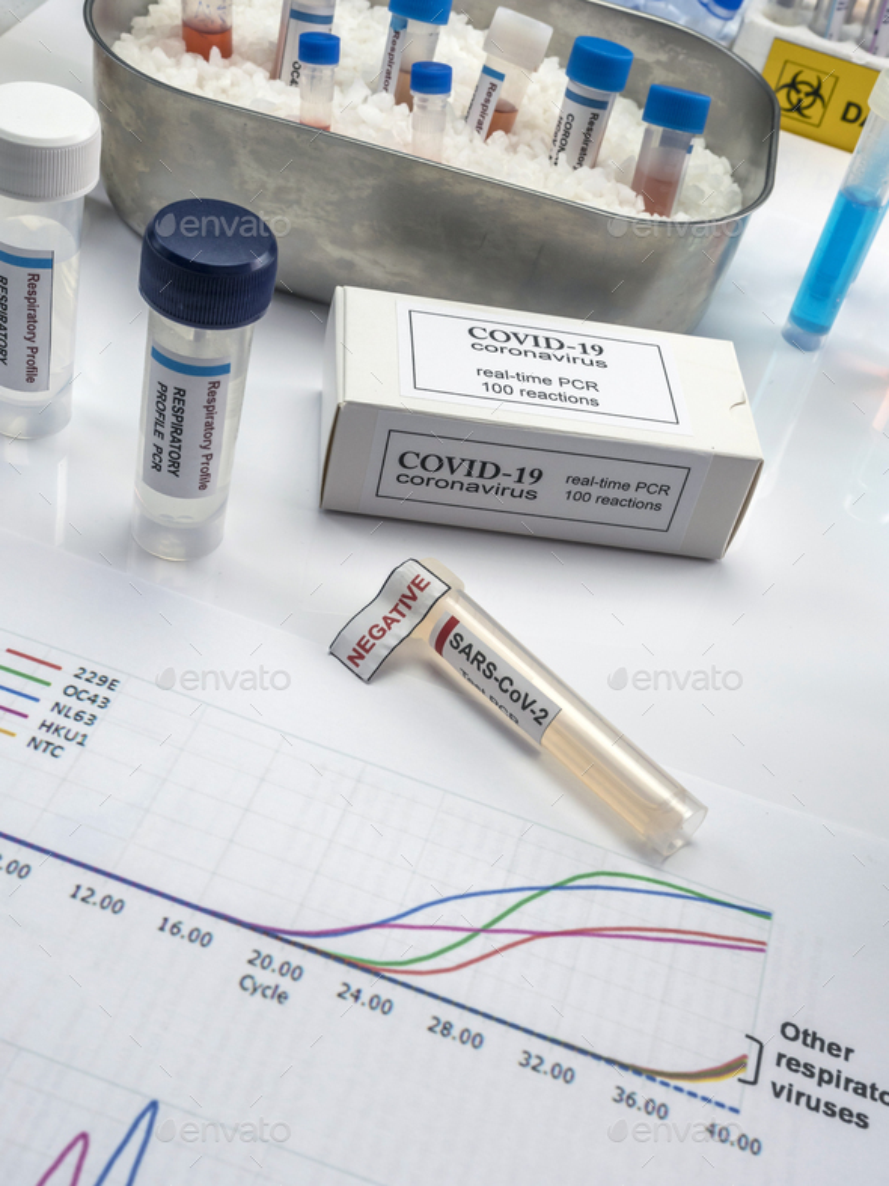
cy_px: 593
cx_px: 444
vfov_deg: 41.2
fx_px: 1576
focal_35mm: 46
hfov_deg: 31.5
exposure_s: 1/50
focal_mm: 23
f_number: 8
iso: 250
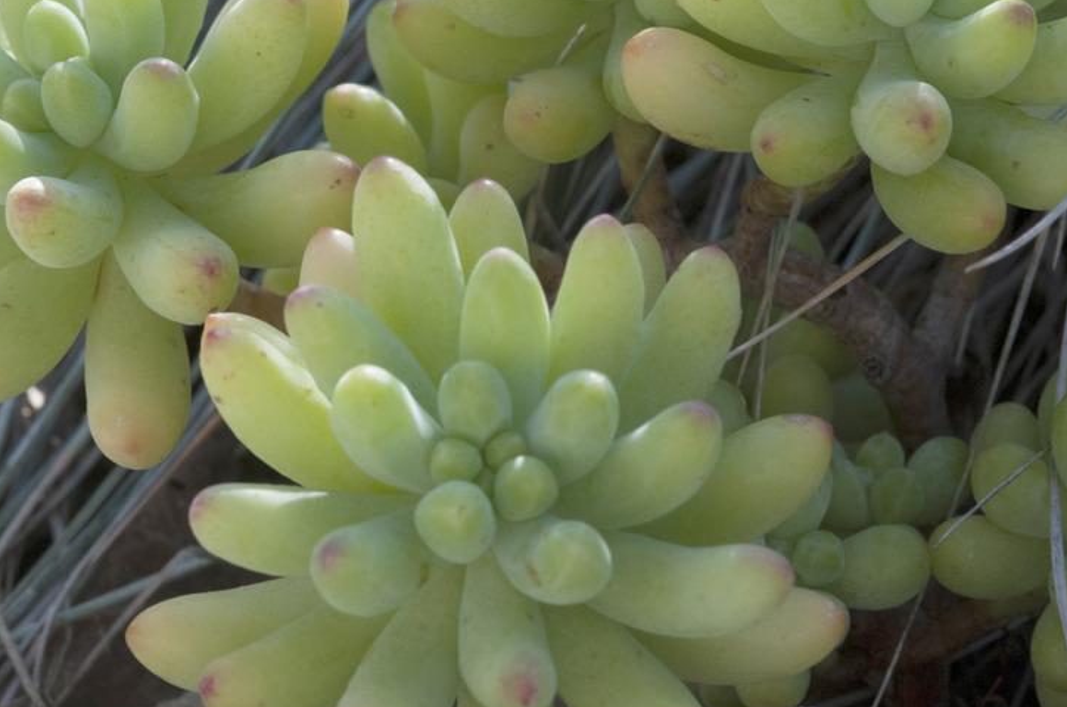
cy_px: 268
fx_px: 6441
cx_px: 402
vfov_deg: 6.3
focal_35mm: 218
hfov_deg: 9.5
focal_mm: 105
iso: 640
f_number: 18
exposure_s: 1/200
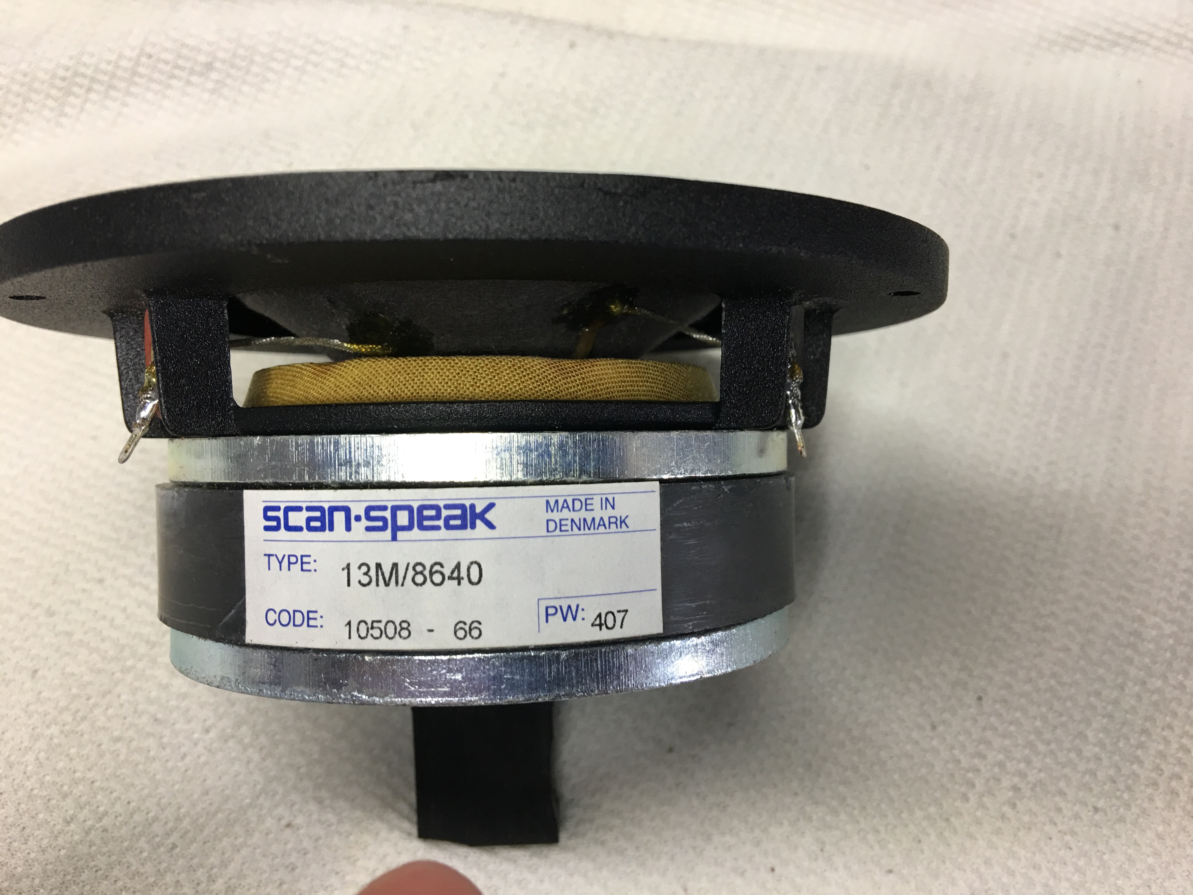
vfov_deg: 48.2
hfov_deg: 61.7
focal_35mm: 29
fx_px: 999
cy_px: 448
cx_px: 596
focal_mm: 4.15
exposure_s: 1/33
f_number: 2.2
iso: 40
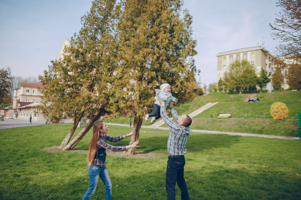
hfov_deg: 60.3
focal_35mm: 31
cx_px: 150
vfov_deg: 42.3
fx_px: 259
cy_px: 100
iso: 320
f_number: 2.8
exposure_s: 1/2000
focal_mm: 31
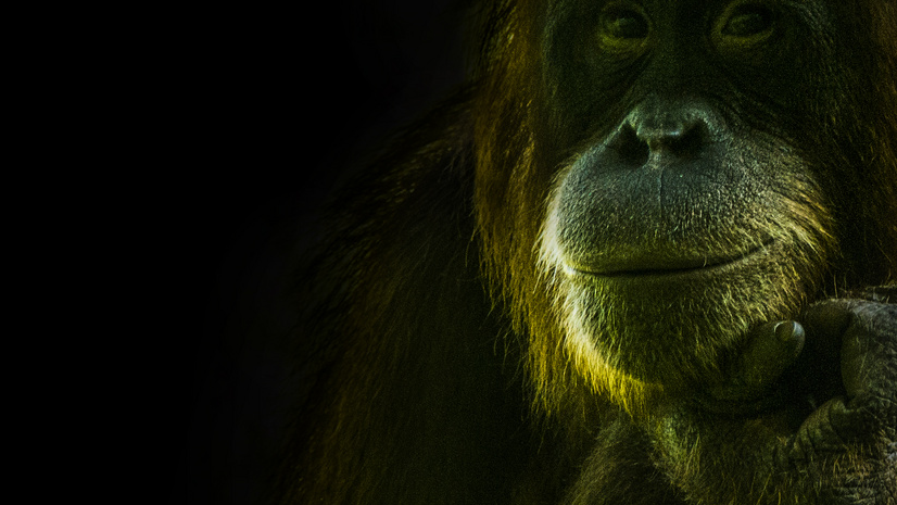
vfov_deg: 2.0
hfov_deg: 3.5
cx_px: 794
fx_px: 14654
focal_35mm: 616
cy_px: 279
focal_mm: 200
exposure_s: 1/40
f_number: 14
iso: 800
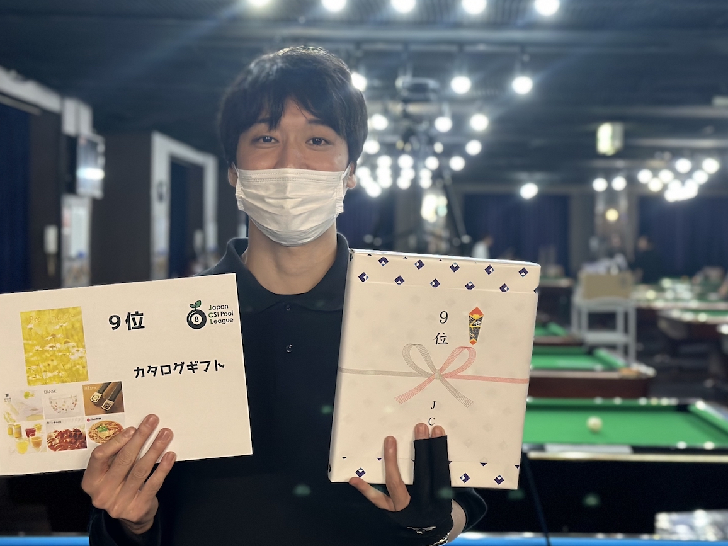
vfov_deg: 21.9
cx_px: 429
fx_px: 1409
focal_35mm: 67
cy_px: 231
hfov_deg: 28.9
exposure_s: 1/50
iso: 250
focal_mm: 6.86
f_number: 1.78
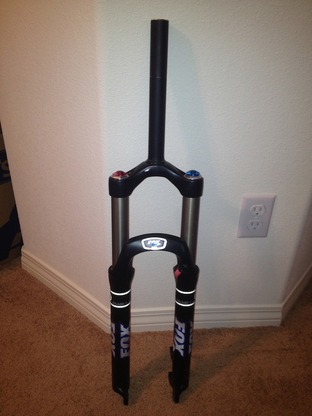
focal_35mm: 35
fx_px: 421
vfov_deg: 52.6
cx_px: 156
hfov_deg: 40.7
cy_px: 208
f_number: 2.4
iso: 64
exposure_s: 1/20
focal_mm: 4.28
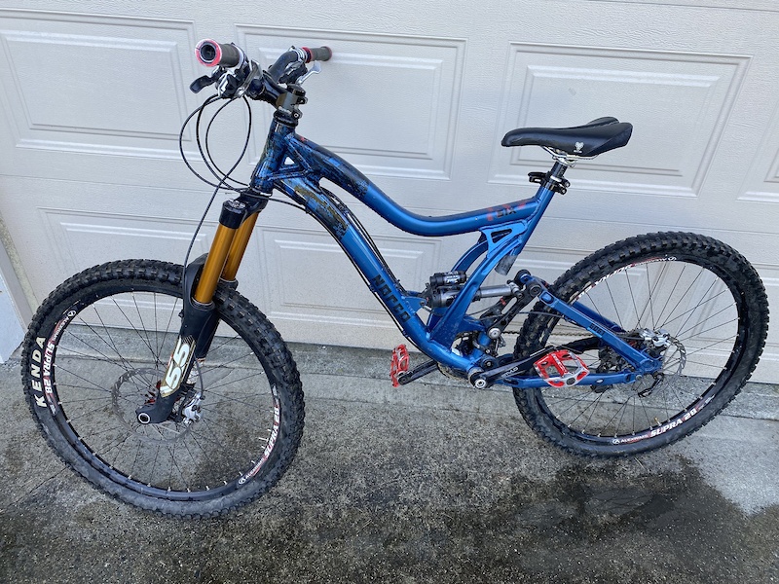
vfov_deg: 53.1
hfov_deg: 67.3
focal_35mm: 26
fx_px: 585
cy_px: 292
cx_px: 390
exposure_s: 1/122
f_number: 1.8
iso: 32
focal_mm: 4.25
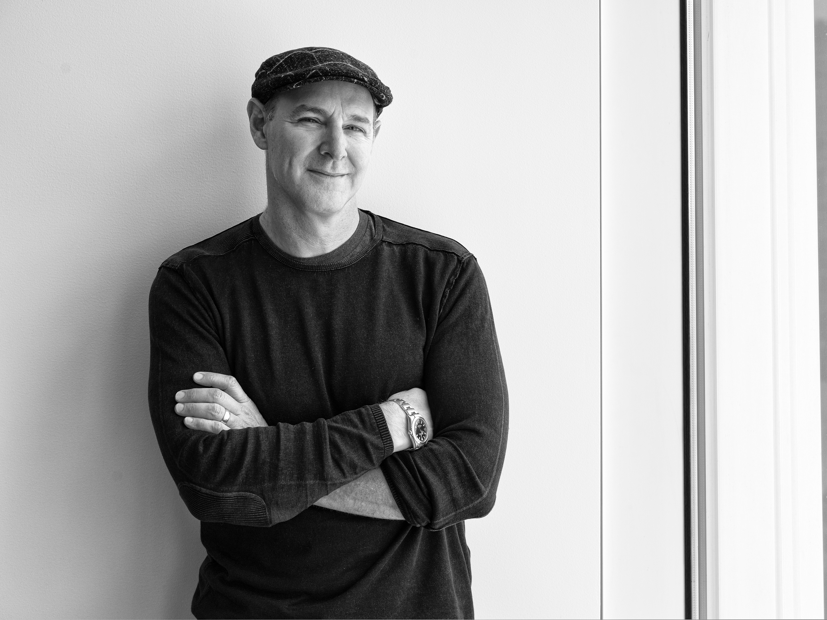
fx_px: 1505
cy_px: 310
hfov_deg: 30.7
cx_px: 414
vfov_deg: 23.3
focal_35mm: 63
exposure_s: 1/180
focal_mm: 80
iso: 800
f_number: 6.8
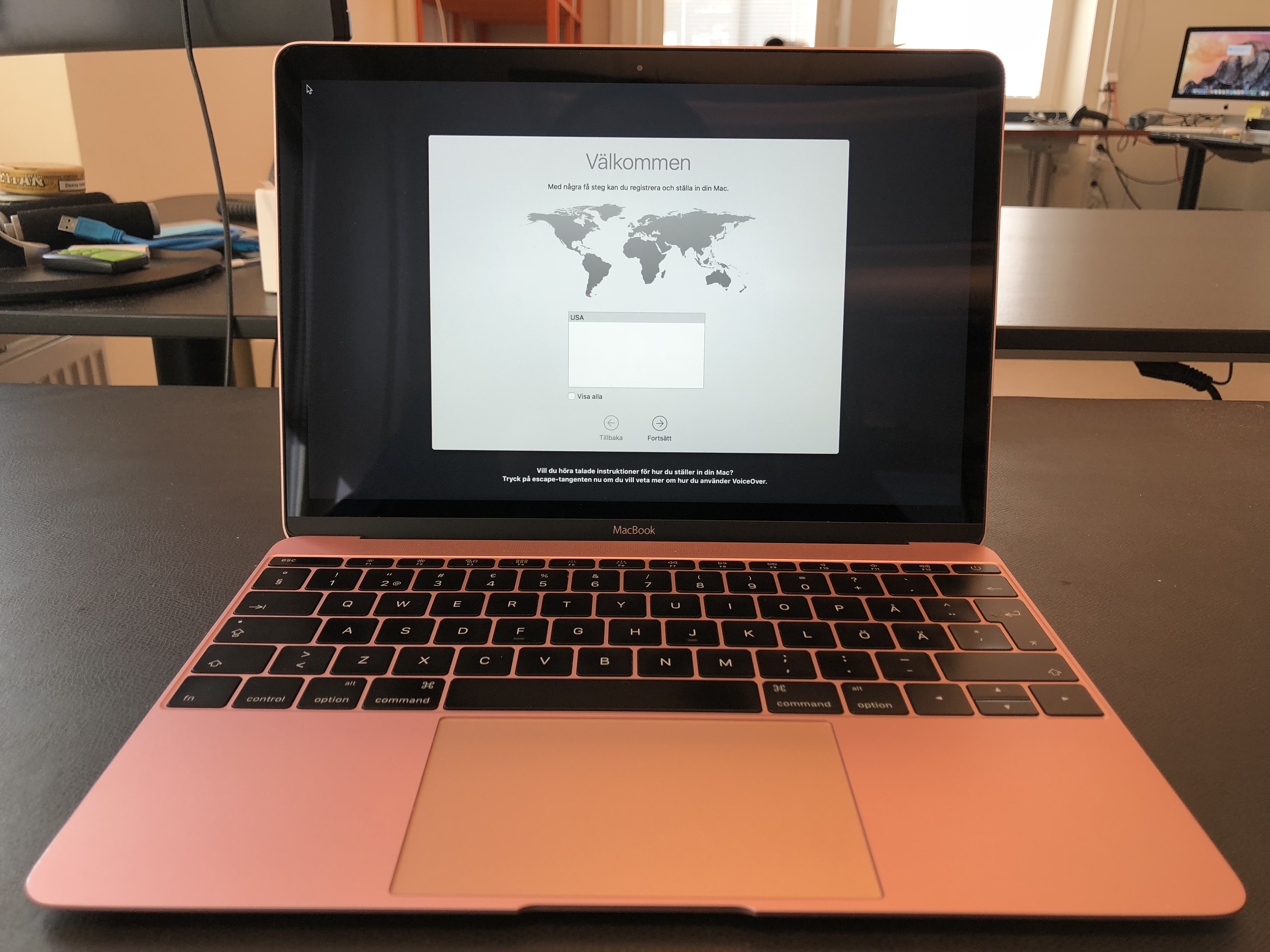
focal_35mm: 28
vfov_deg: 49.7
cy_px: 476
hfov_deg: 63.4
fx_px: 1027
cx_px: 635
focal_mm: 3.99
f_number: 1.8
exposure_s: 1/100
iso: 32
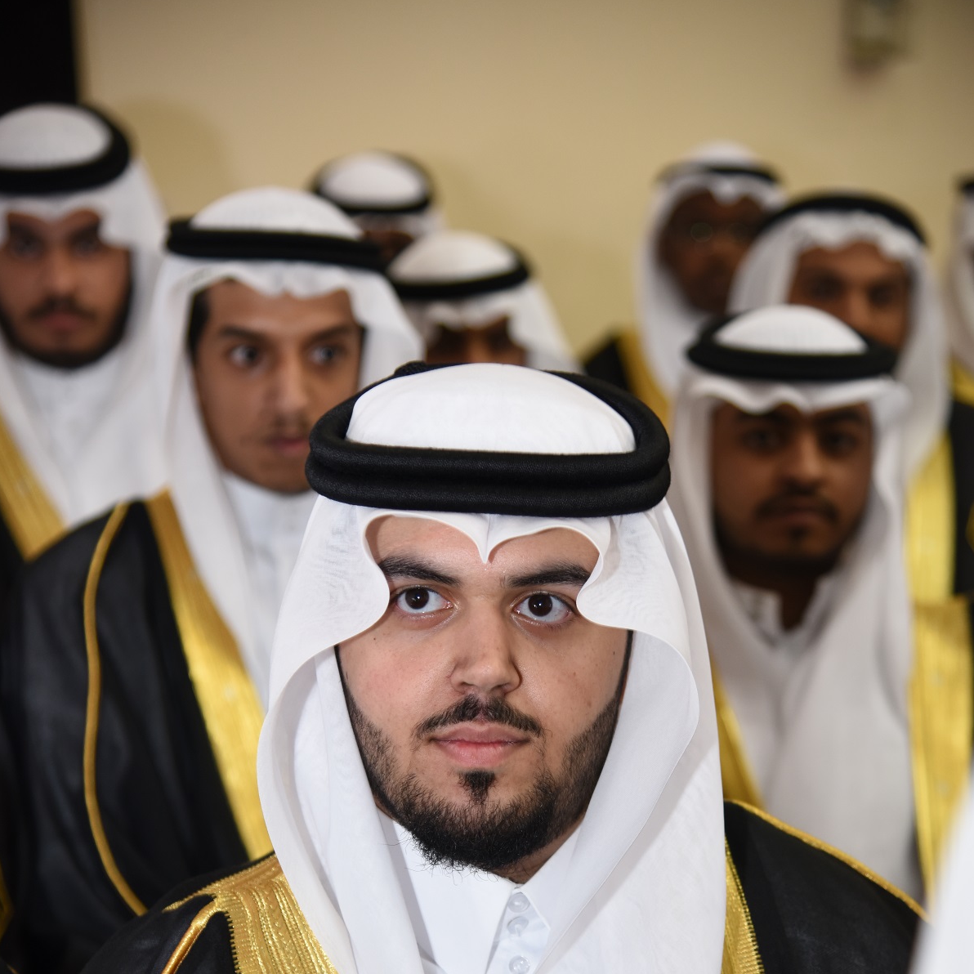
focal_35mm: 100
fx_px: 3183
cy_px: 717
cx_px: 488
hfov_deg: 17.4
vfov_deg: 17.3
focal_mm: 78
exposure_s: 1/80
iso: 800
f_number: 4
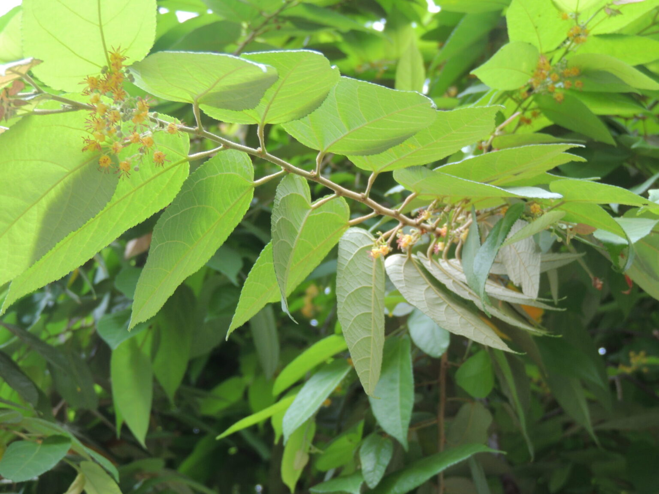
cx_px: 330
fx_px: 1618
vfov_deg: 17.4
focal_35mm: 85
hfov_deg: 23.0
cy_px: 247
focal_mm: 15.1
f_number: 4
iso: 110
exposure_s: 1/100
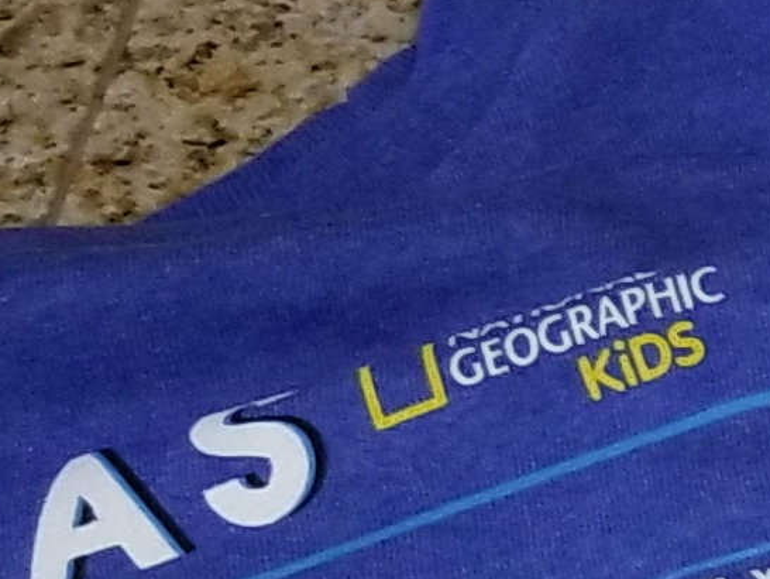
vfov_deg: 7.7
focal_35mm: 192
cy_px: 559
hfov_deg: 9.2
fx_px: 4273
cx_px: 1850
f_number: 1.7
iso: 160
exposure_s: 1/30
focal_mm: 4.25
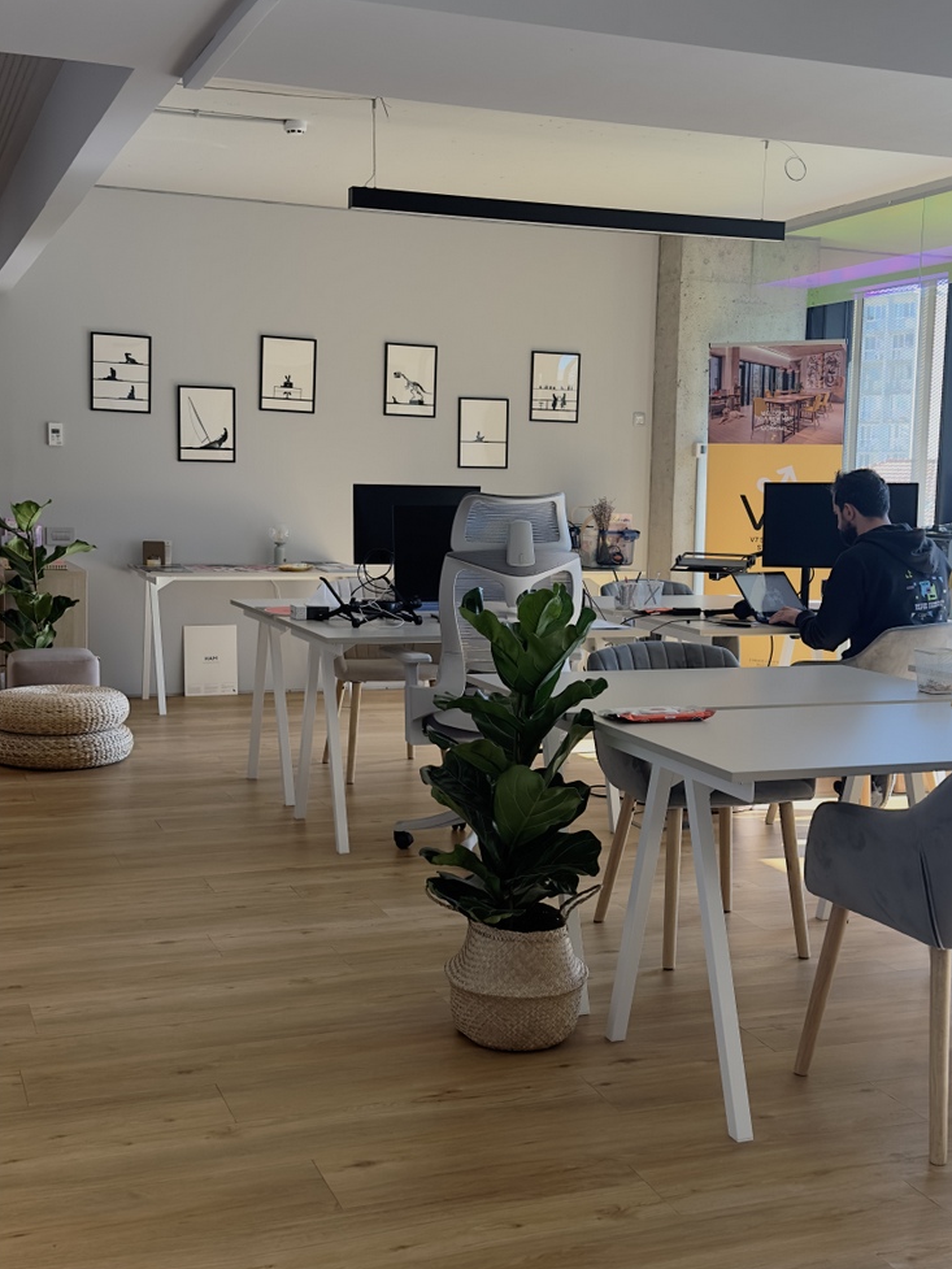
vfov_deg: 43.8
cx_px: 482
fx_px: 1576
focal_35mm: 43
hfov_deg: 33.6
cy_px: 644
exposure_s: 1/121
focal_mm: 6.86
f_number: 1.78
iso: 125
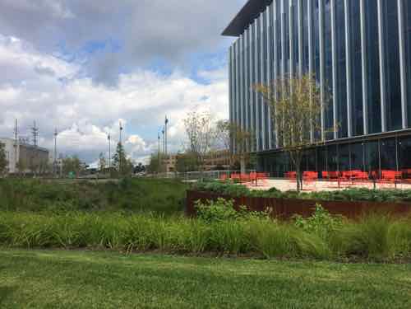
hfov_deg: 61.7
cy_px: 154
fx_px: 344
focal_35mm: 29
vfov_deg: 48.2
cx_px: 206
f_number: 2.2
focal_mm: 4.15
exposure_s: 1/2933
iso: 32
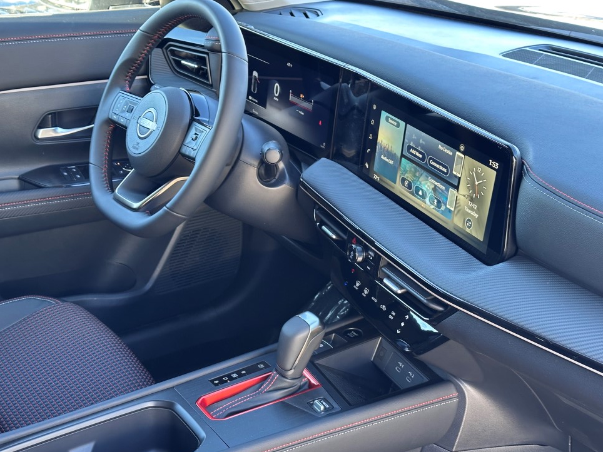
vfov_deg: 28.6
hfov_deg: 37.5
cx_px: 299
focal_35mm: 51
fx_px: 888
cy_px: 238
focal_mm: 6.86
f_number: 1.78
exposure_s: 1/60
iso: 100
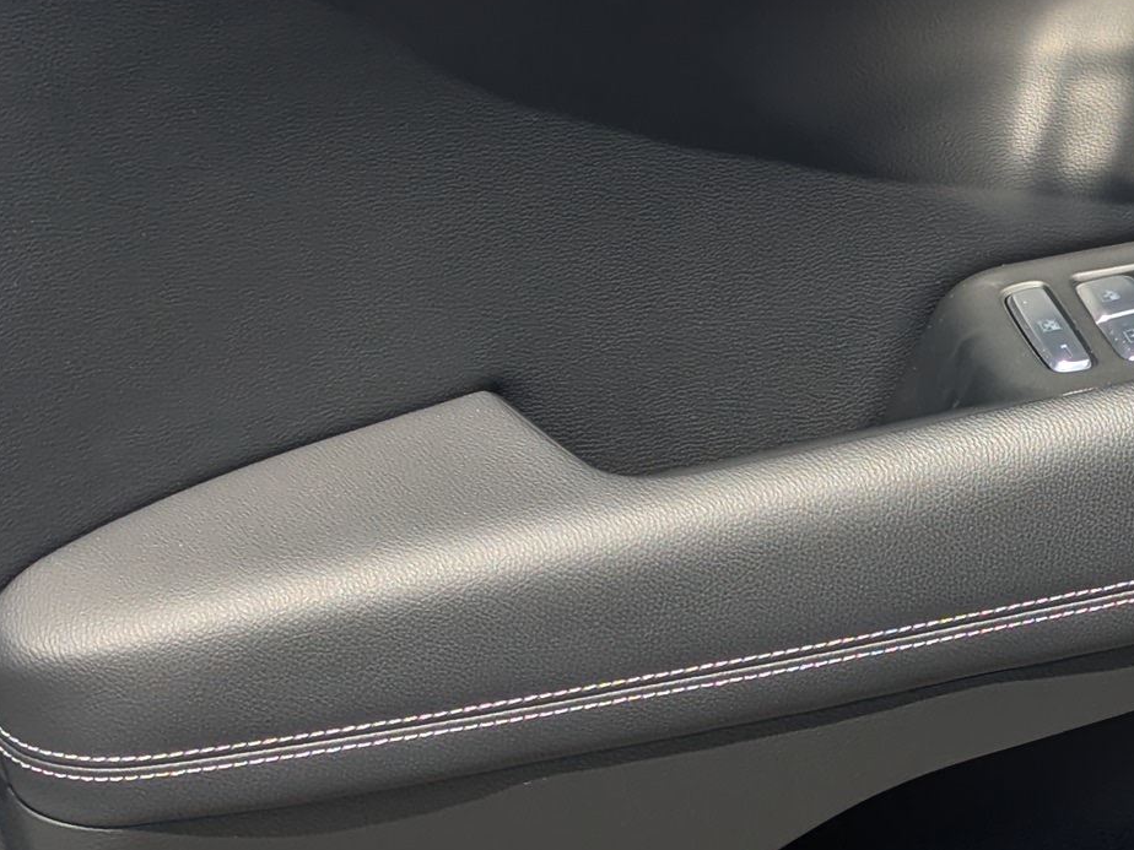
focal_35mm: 133
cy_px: 633
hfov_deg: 14.7
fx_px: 4357
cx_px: 1033
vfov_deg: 11.1
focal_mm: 6.81
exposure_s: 1/1055
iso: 41
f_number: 1.85
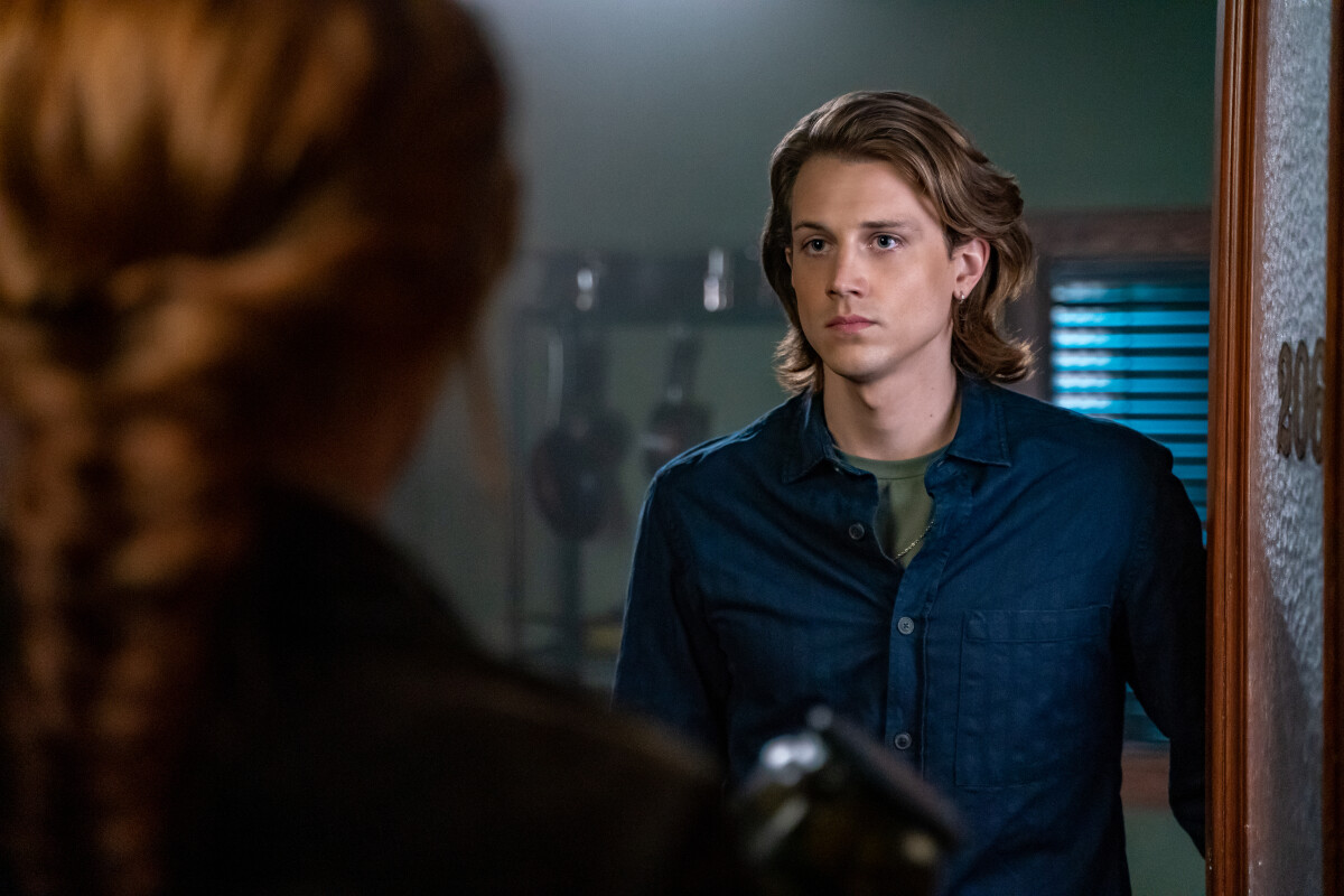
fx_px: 2613
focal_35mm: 70
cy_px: 448
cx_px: 672
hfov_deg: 28.8
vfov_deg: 19.5
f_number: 2.8
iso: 6400
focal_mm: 70
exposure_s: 1/160
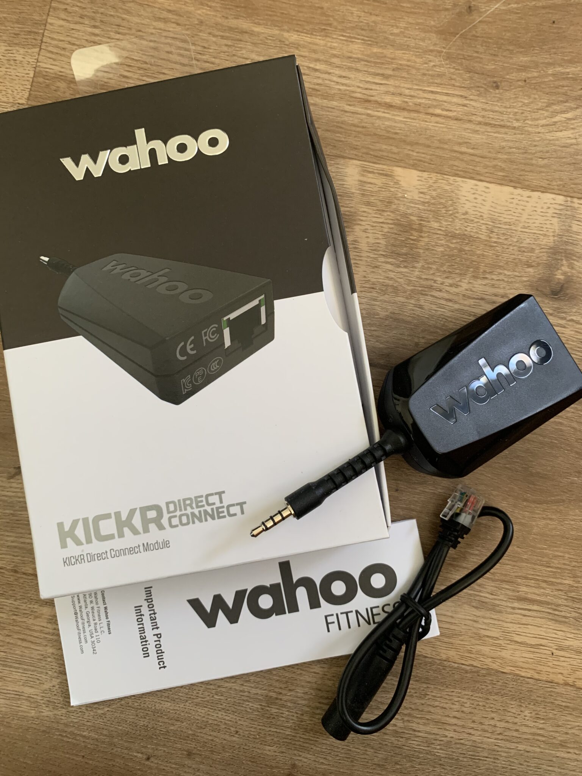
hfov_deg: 53.1
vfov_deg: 67.3
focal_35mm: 26
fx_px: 583
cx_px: 291
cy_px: 388
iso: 250
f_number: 1.8
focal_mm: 4.25
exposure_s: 1/60
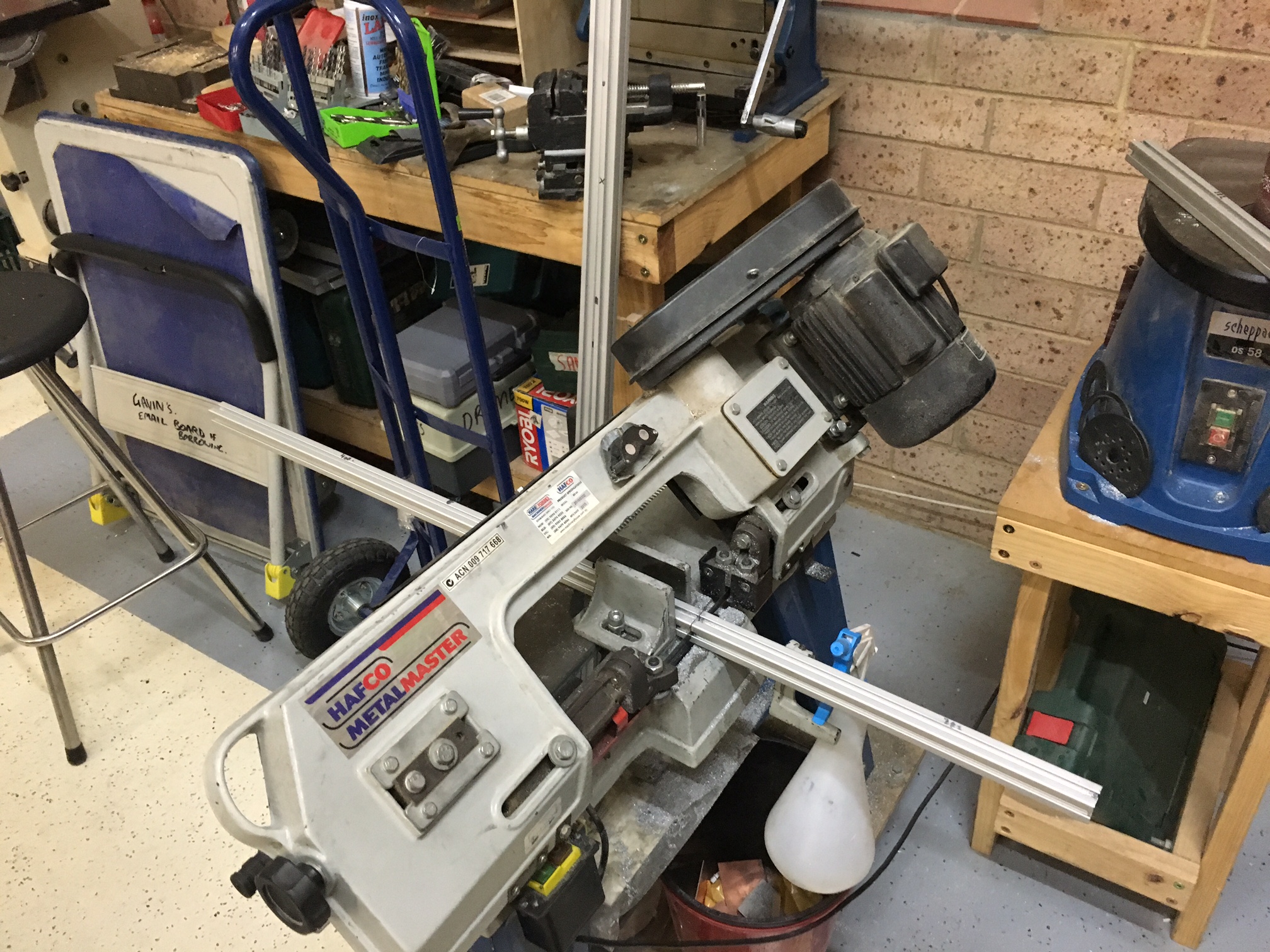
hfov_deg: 61.7
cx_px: 635
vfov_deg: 48.2
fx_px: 1064
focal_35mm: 29
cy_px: 476
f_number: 2.2
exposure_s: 1/17
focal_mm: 4.15
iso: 200
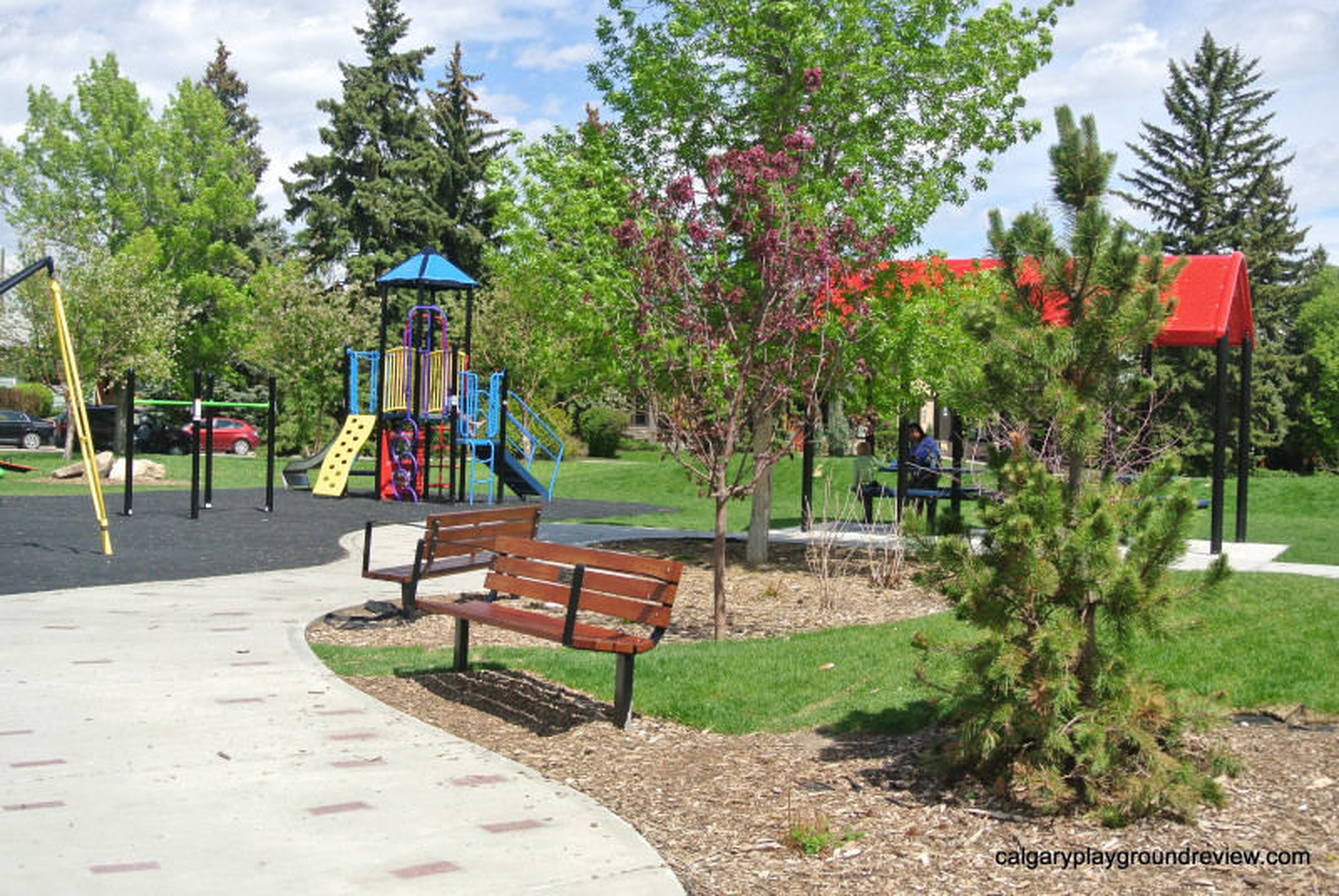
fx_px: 1675
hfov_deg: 43.6
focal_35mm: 45
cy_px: 448
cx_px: 670
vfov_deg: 29.9
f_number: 4.5
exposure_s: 1/500
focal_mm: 16.9
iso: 100
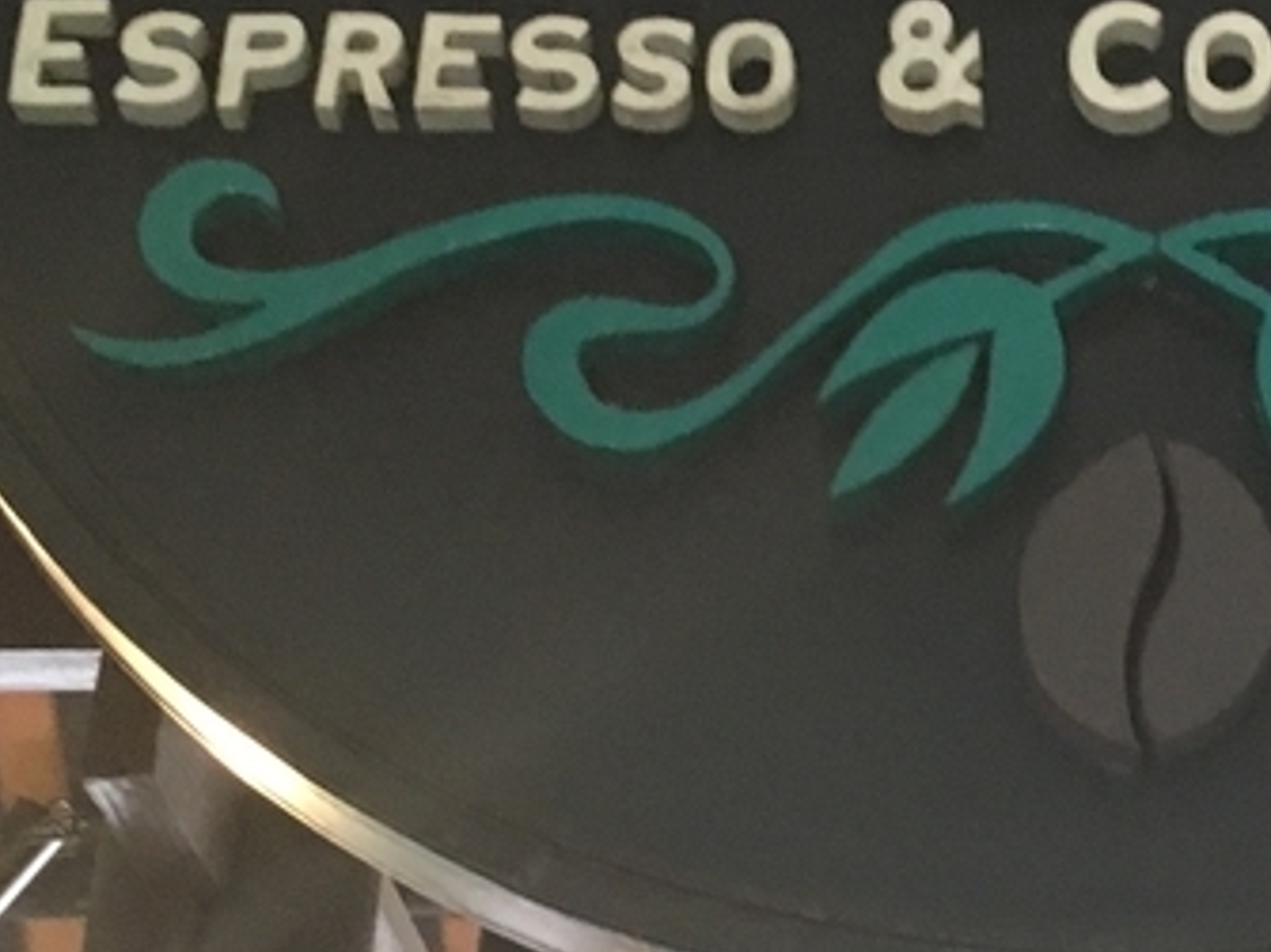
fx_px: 3817
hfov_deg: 18.5
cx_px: 1241
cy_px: -57
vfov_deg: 14.0
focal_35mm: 104
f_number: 2.2
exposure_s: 1/20
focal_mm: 4.15
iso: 200
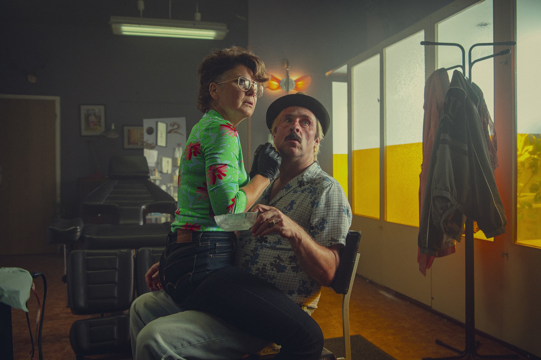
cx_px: 270
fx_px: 481
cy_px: 180
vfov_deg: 41.1
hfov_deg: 58.8
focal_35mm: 32
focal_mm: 32
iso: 400
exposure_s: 1/100
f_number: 4
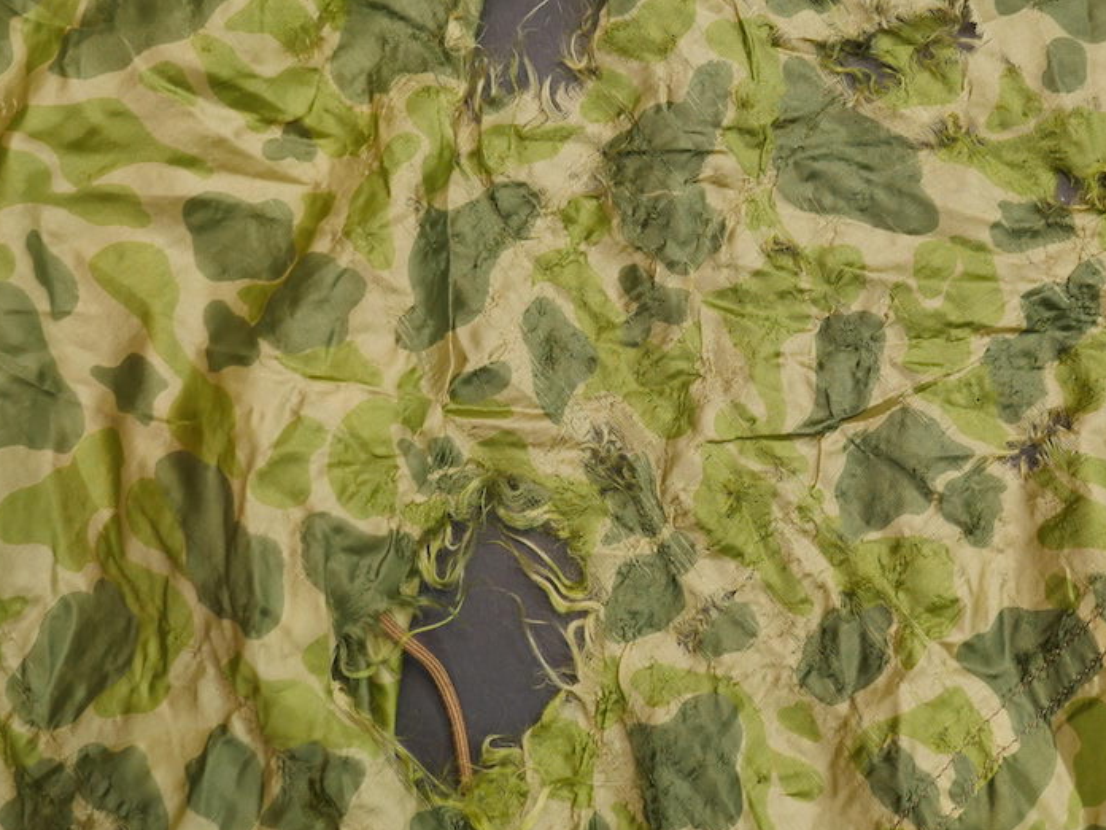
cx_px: 791
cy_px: 328
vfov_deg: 27.5
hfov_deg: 35.6
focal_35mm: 53
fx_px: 1693
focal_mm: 18
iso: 400
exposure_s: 1/50
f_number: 3.2
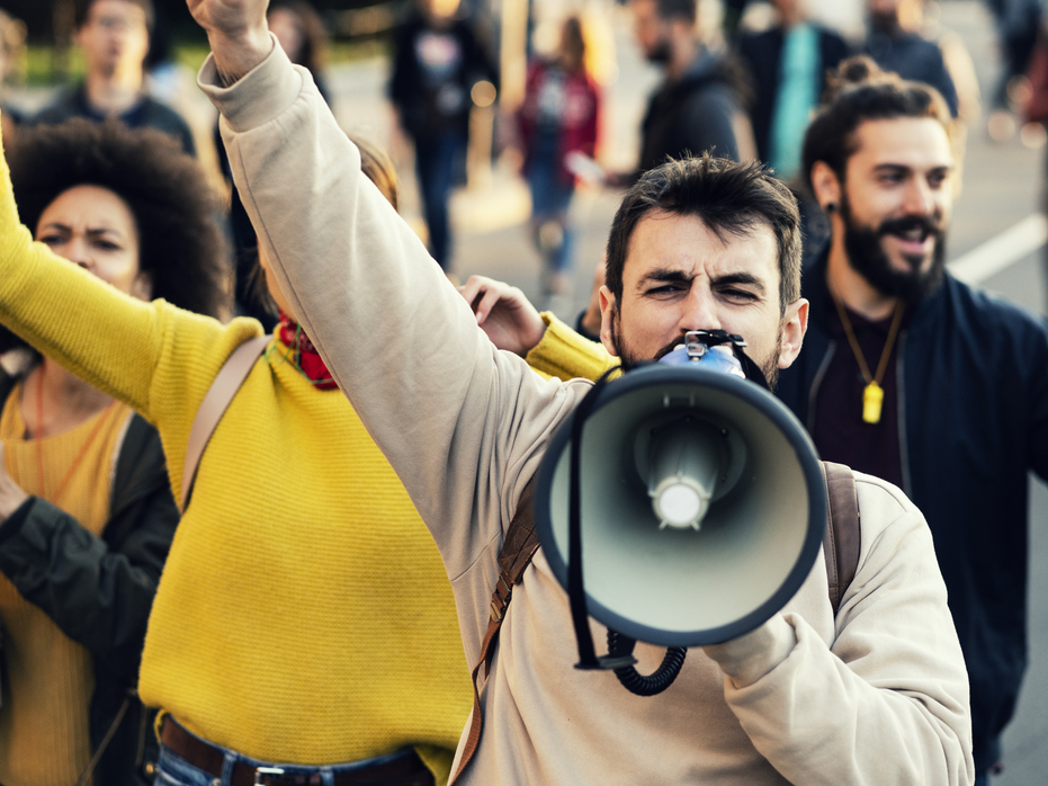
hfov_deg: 17.9
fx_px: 3330
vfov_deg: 13.5
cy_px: 354
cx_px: 568
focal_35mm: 110
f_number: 2.8
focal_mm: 85
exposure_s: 1/800
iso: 640
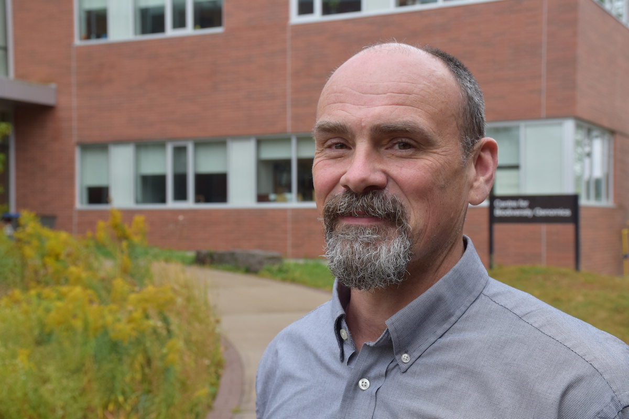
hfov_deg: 33.4
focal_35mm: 60
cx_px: 314
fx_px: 1048
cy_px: 210
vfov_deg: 22.6
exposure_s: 1/200
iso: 400
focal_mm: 40
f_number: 7.1
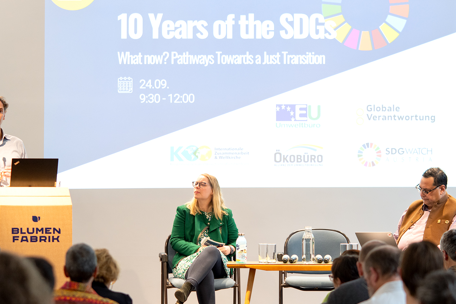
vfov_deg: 8.2
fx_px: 2128
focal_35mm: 168
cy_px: 178
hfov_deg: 12.2
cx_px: 213
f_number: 4
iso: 800
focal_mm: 135
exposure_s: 1/125
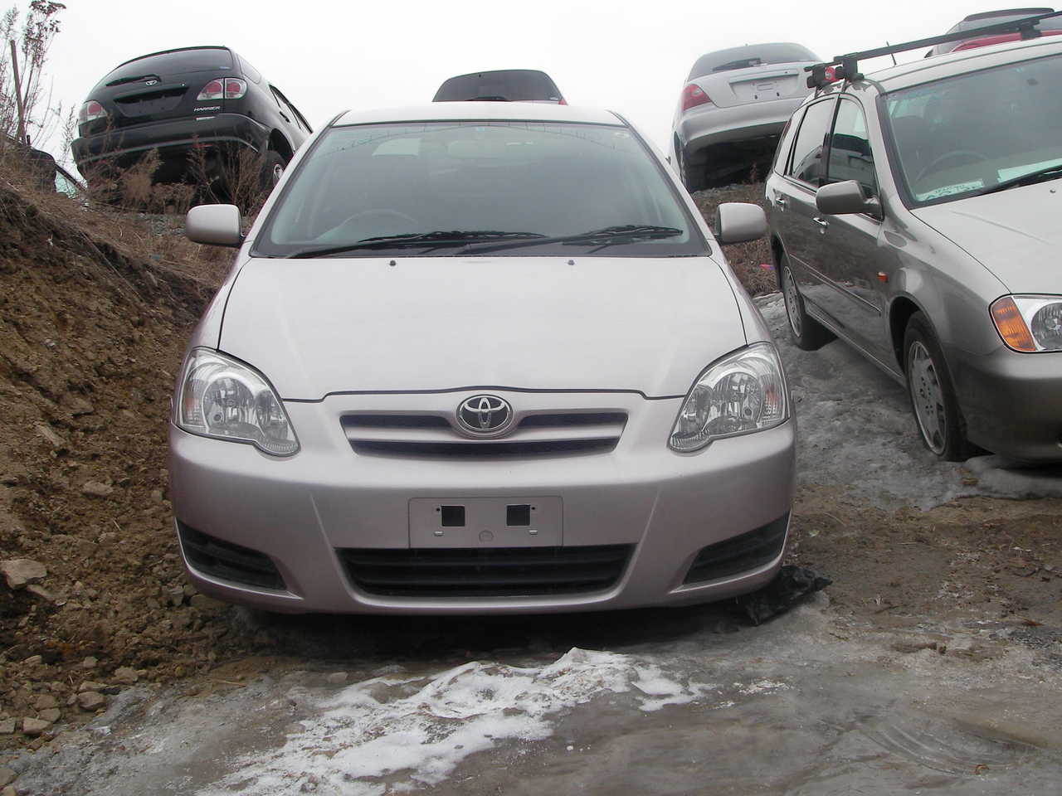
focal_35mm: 38
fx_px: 1166
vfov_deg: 37.7
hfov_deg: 49.0
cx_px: 531
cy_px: 398
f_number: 6.6
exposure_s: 1/137
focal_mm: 6.3
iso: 50
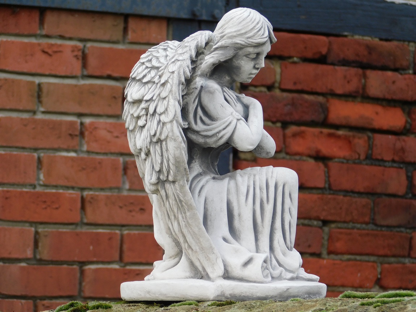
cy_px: 156
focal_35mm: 294
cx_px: 208
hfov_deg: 6.7
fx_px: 3533
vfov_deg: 5.1
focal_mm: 52.2
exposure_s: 1/60
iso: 160
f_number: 5.7
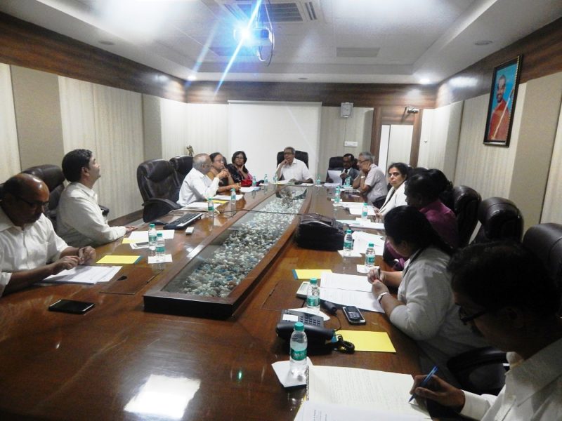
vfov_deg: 58.9
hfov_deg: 73.9
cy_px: 210
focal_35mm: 23
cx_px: 281
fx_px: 373
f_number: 3
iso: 400
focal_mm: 4
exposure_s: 1/30
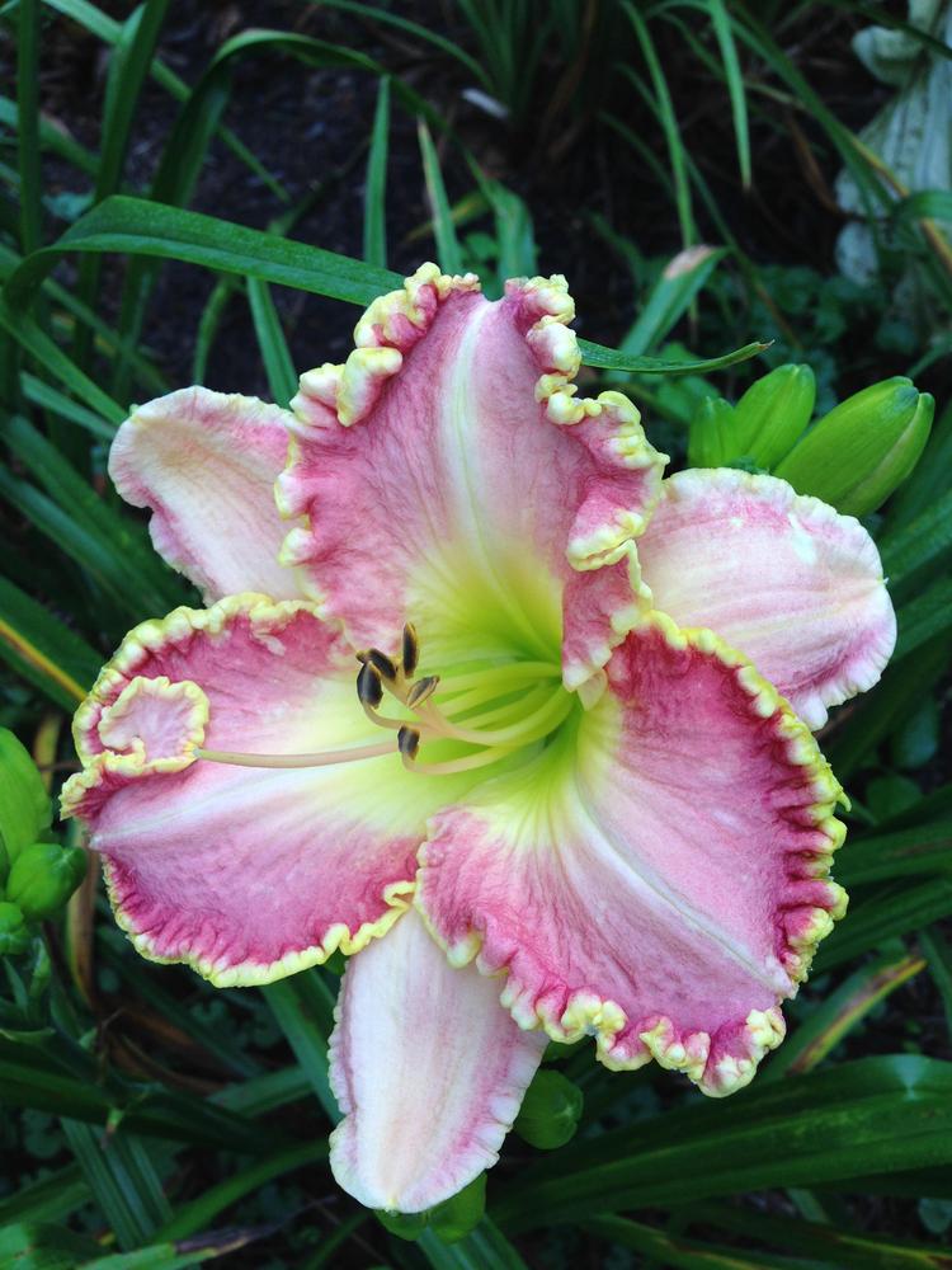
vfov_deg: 55.4
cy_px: 635
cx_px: 476
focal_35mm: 33
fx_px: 1210
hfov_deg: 42.9
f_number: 2.4
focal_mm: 4.12
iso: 50
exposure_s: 1/191
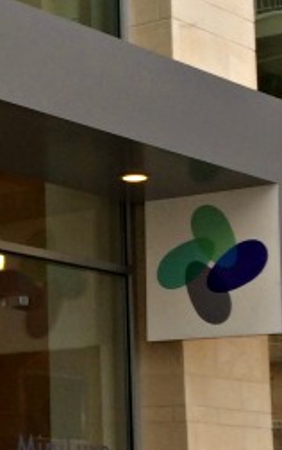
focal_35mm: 126
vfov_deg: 16.5
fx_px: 1546
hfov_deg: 9.8
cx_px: -246
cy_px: 255
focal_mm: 4.12
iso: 32
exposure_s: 1/175
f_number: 2.2
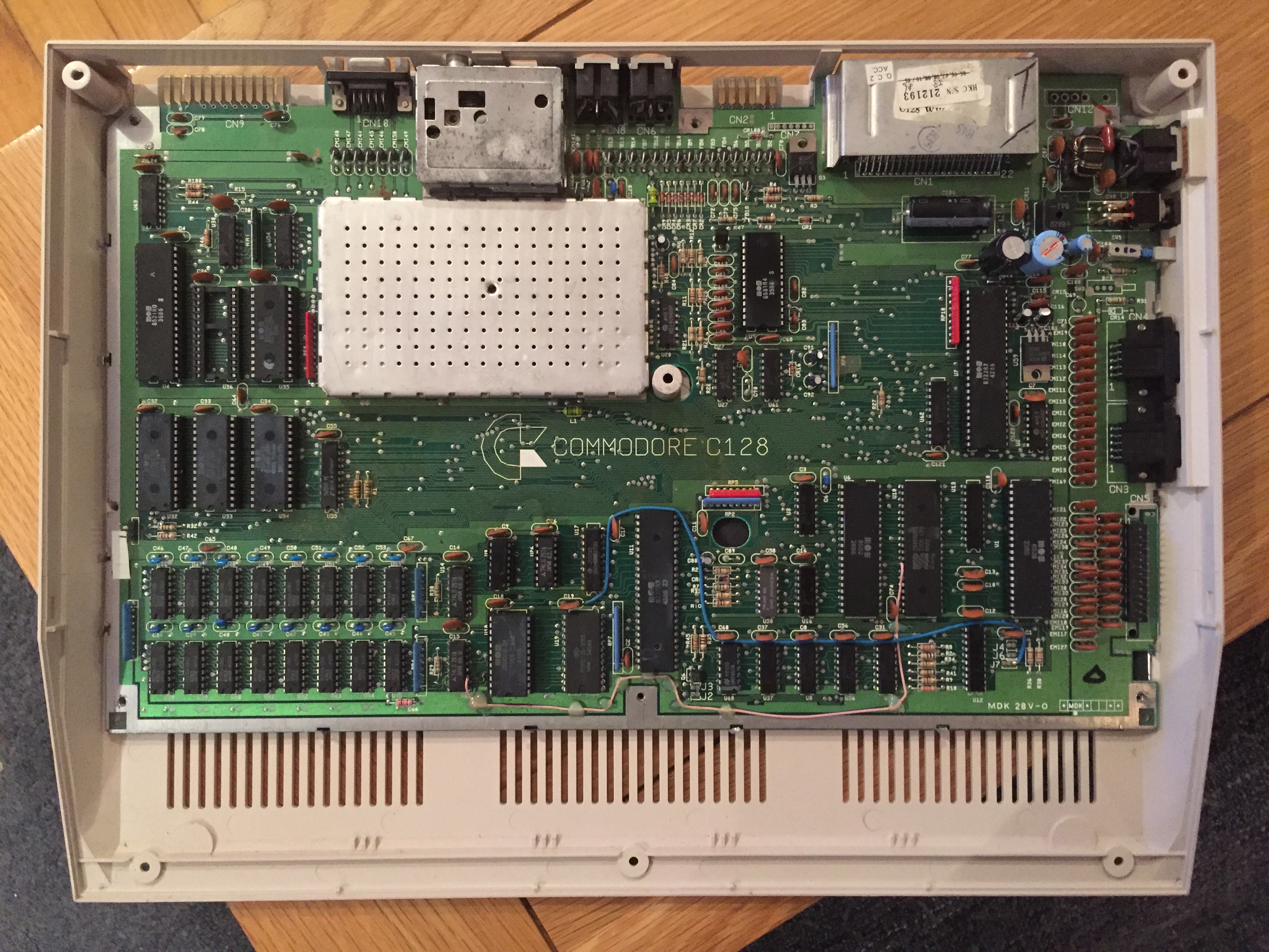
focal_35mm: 29
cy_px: 476
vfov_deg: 48.2
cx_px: 634
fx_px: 1063
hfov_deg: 61.7
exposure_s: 1/17
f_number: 2.2
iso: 320
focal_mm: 4.15
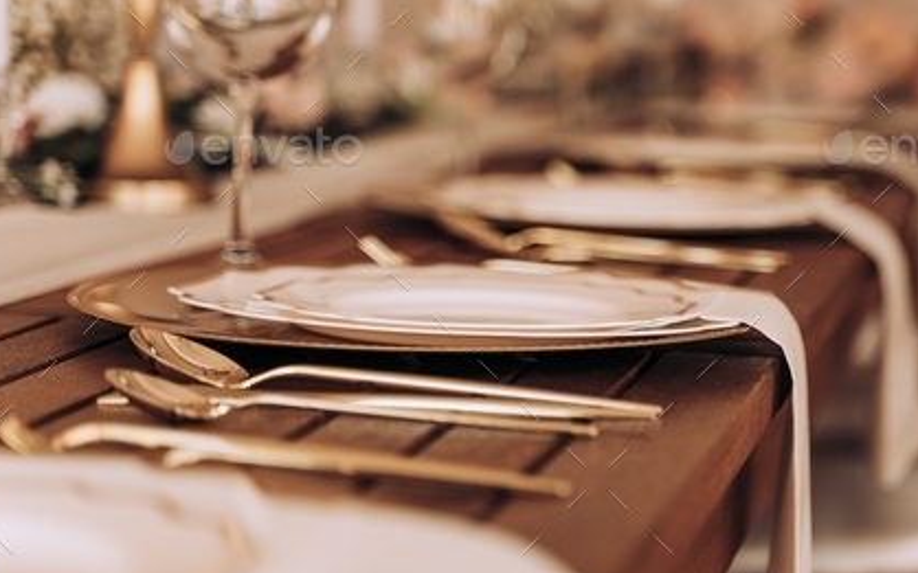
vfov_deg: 12.1
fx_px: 2701
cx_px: 586
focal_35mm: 108
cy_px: 252
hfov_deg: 19.2
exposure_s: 1/100
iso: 100
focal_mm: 75
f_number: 2.8
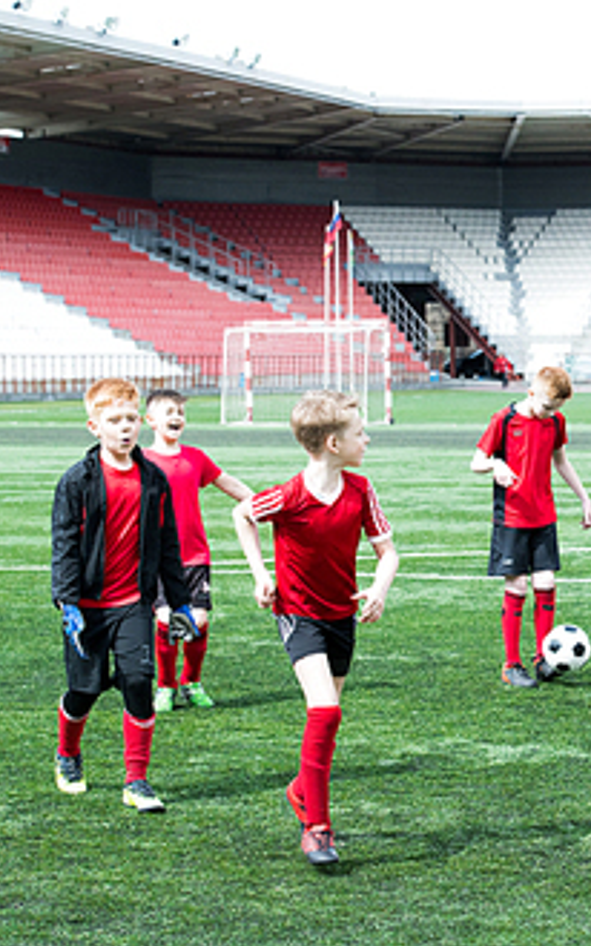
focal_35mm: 108
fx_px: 2786
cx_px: 643
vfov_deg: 19.3
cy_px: 472
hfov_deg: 11.9
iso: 640
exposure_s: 1/1600
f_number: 6.3
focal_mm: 70
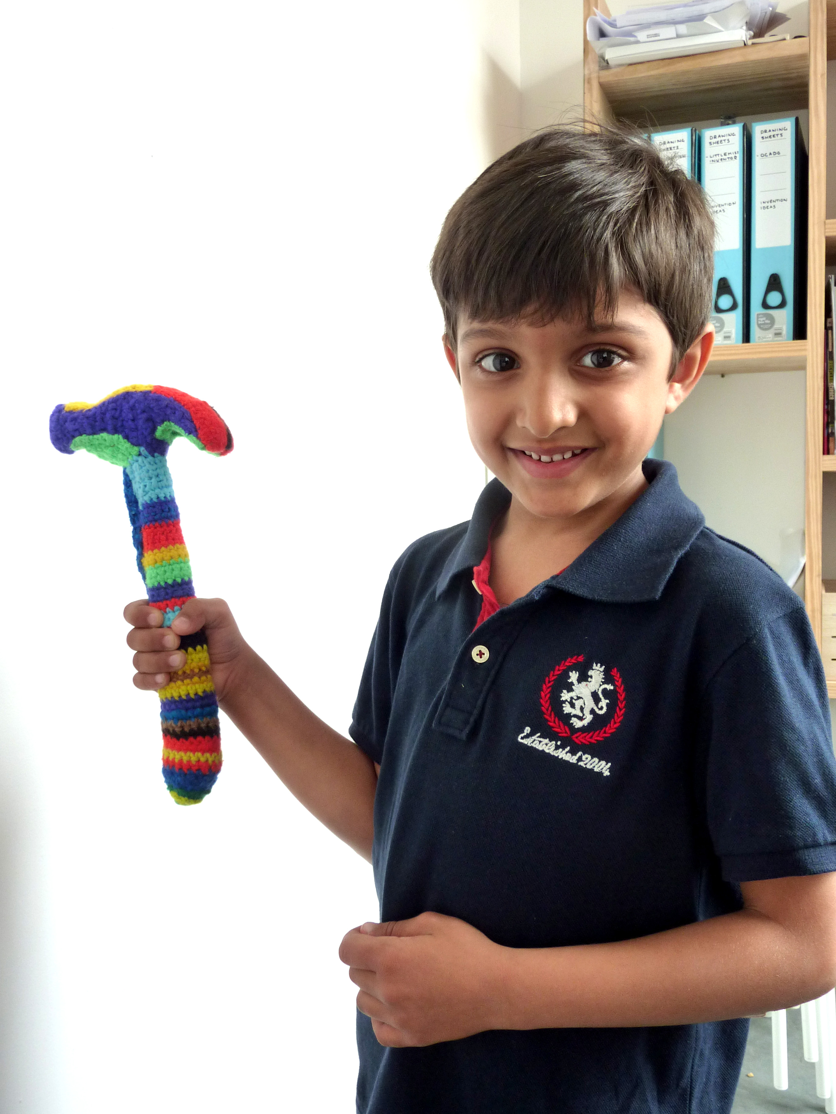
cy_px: 557
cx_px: 418
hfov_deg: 46.8
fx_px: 966
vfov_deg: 60.0
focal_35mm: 30
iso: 160
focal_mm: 5
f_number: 3.4
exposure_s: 1/30
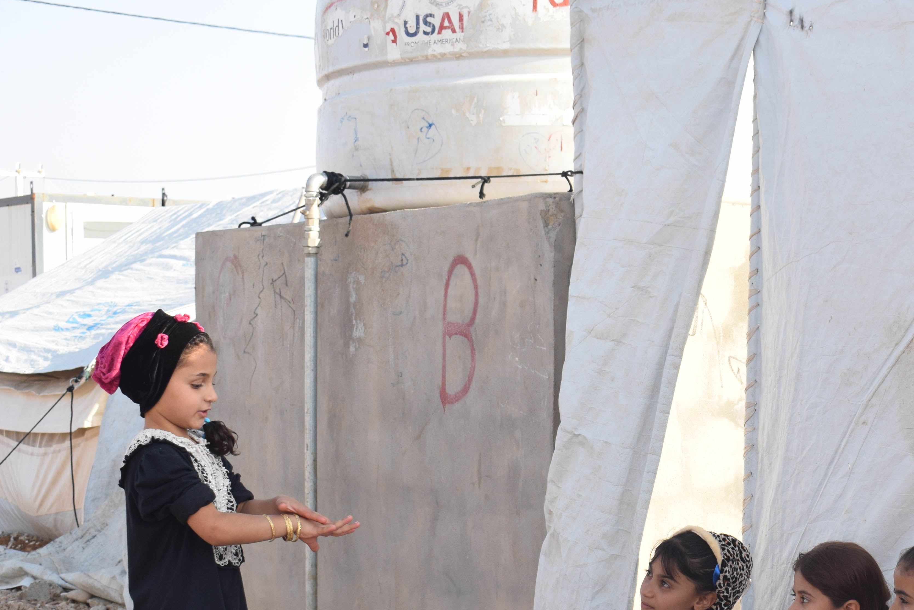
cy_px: 540
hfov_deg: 23.8
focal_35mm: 84
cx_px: 740
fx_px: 2130
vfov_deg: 16.1
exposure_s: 1/400
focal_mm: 31
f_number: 7.1
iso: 400
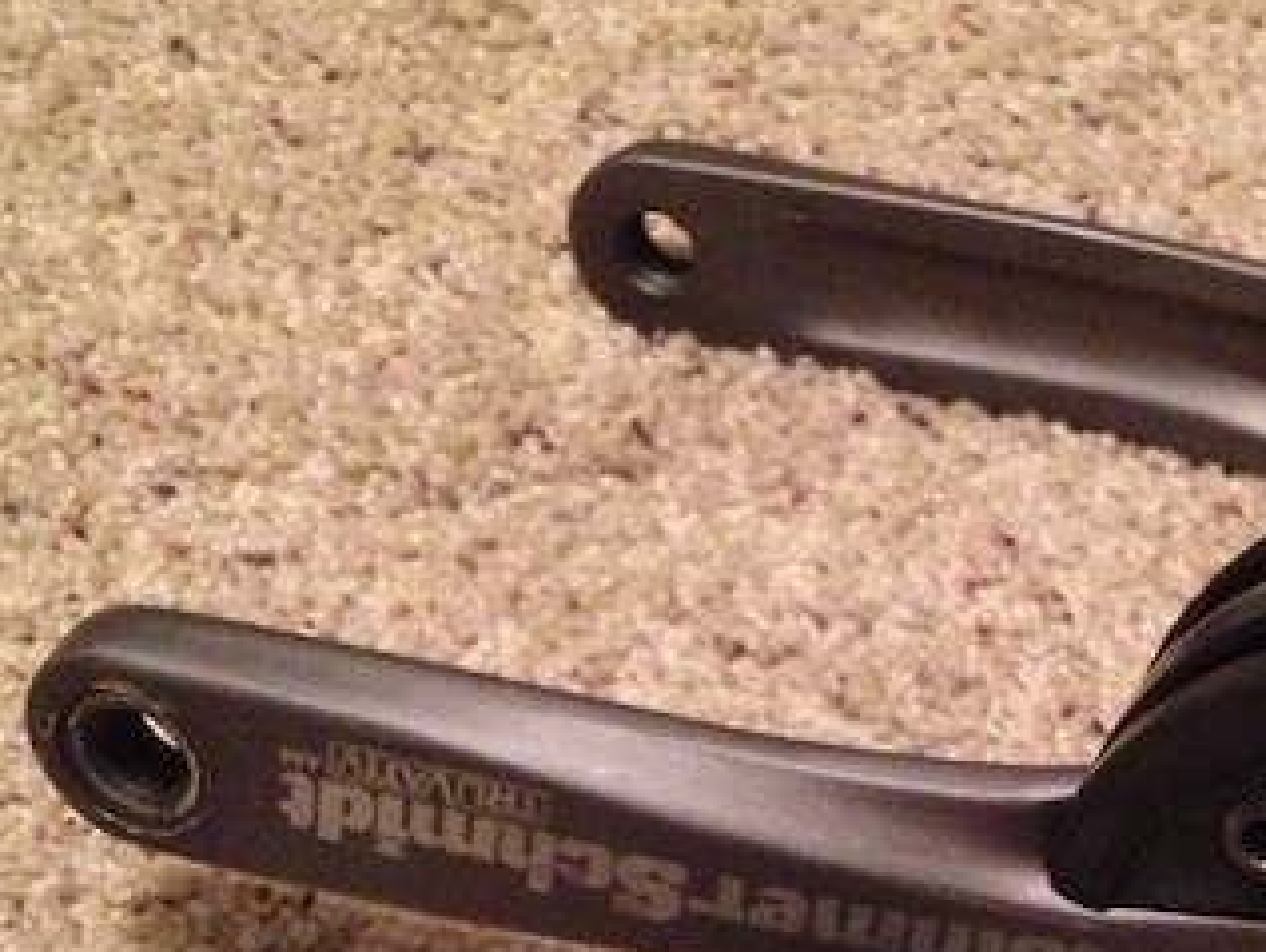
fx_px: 3221
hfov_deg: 21.9
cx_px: 1051
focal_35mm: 88
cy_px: 852
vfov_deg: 16.6
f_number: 2.4
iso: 800
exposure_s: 1/15
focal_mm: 4.28
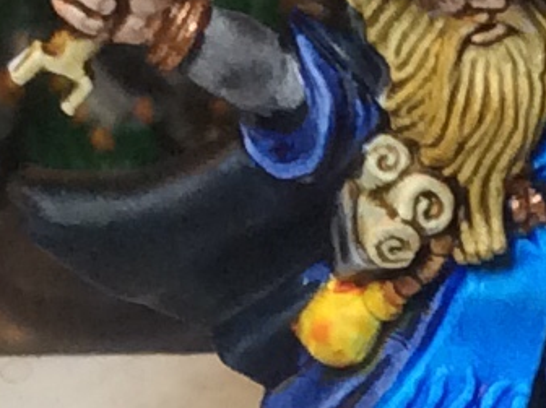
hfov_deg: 8.0
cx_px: 349
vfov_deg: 6.0
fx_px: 3890
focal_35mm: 247
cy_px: 397
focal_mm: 3.3
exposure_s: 1/25
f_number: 2.4
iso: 80
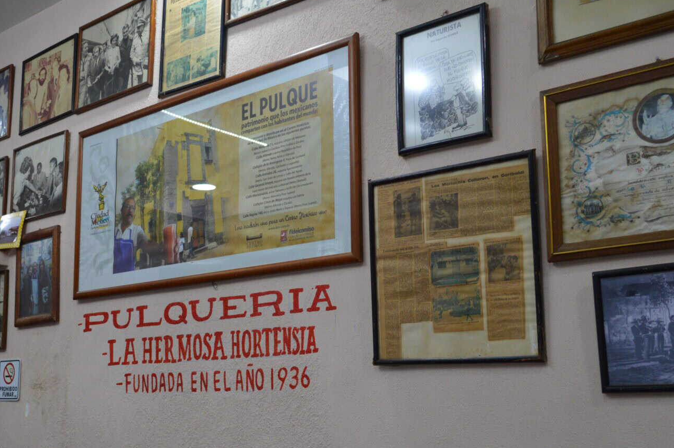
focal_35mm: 43
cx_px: 276
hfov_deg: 45.3
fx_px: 804
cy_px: 282
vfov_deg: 31.0
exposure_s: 1/50
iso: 400
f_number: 3.5
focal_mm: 18
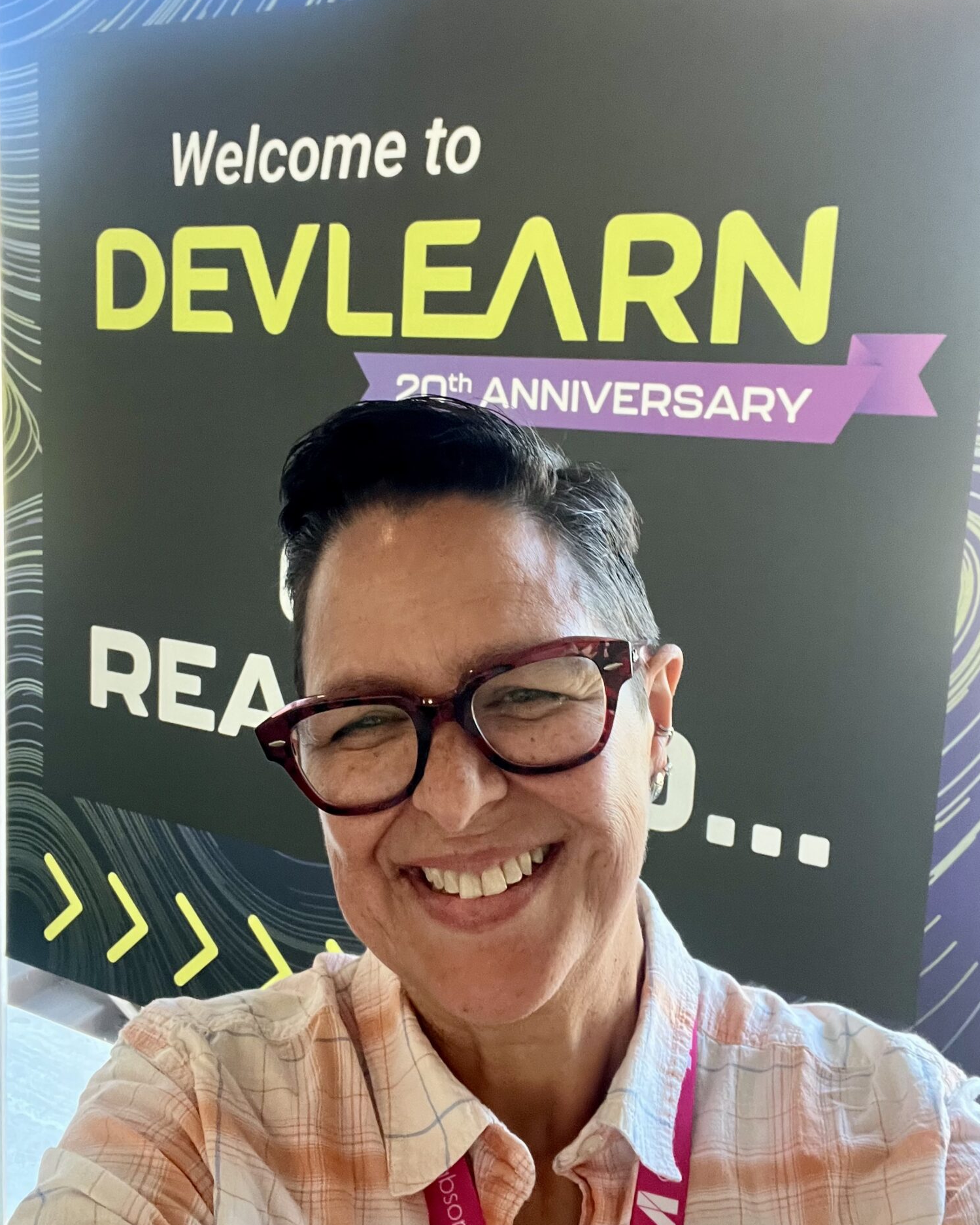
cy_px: 576
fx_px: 1160
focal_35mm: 32
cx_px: 483
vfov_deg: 55.6
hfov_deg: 45.8
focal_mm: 2.71
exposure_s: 1/60
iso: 320
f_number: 2.2
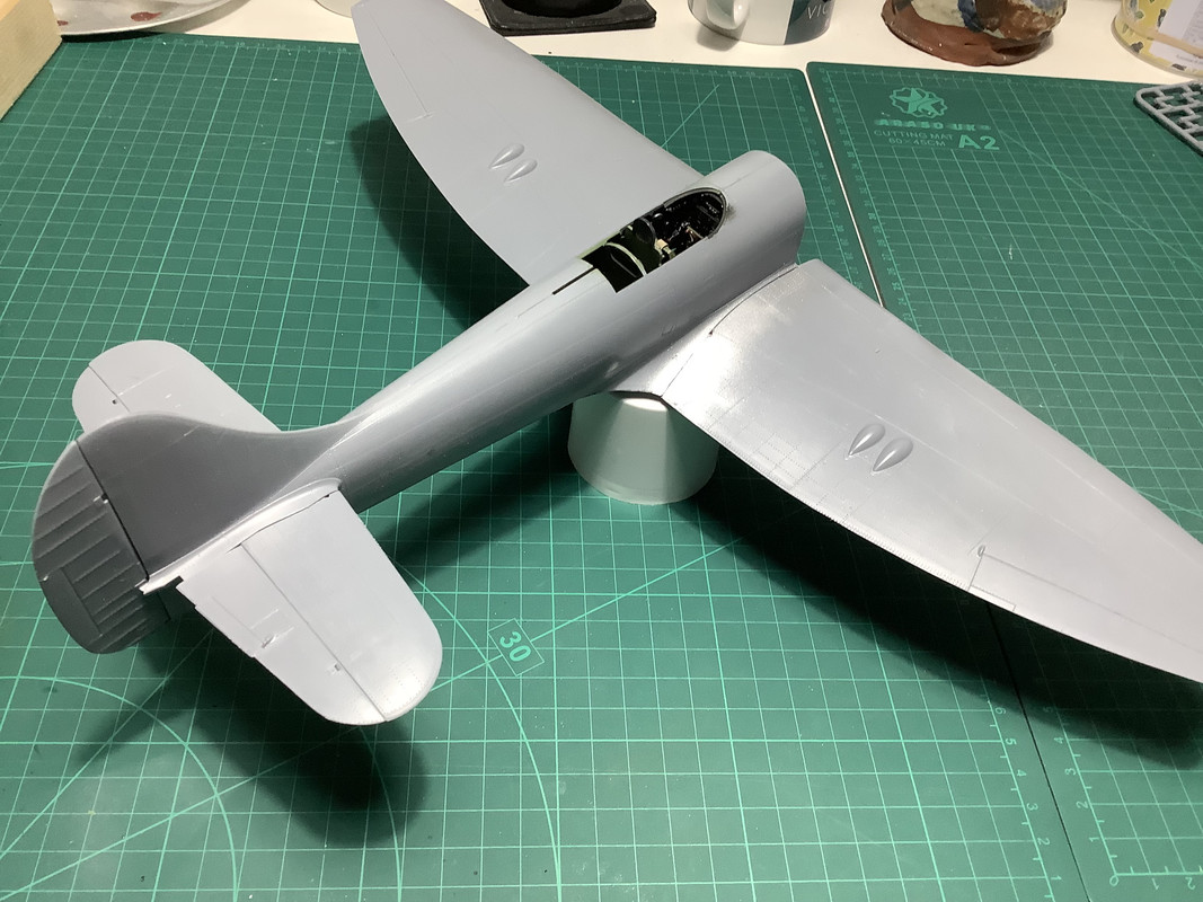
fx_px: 1077
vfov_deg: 45.4
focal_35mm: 31
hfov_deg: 58.4
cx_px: 602
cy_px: 451
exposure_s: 1/60
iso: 125
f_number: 2.4
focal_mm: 3.3
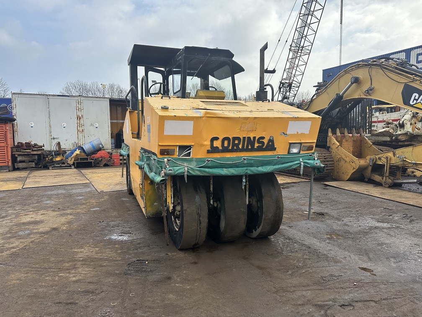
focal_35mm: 24
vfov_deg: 56.8
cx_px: 211
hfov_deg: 71.6
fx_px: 293
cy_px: 158
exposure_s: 1/2353
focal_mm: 6.86
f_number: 1.78
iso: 80
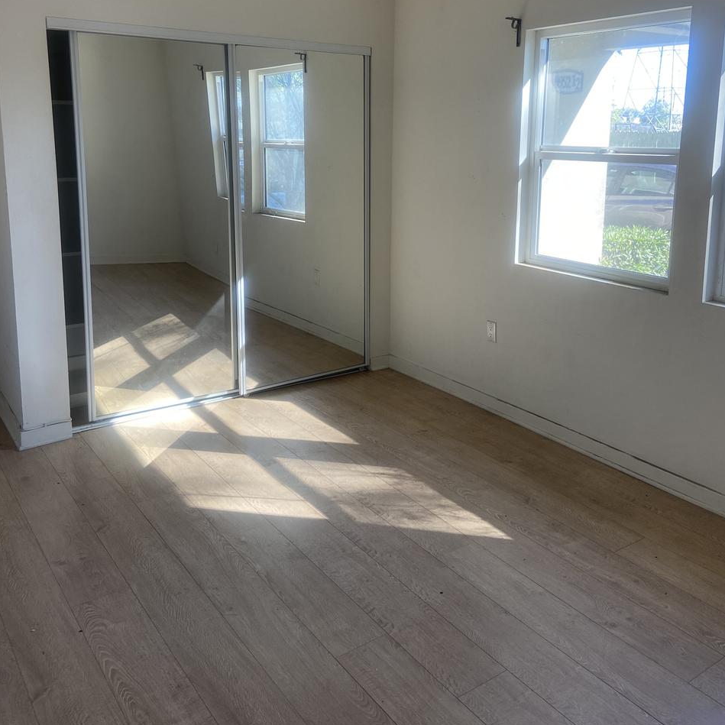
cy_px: 264
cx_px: 364
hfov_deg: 52.5
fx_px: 735
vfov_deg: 51.9
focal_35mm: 31
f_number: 1.8
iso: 64
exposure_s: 1/121
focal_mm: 4.25
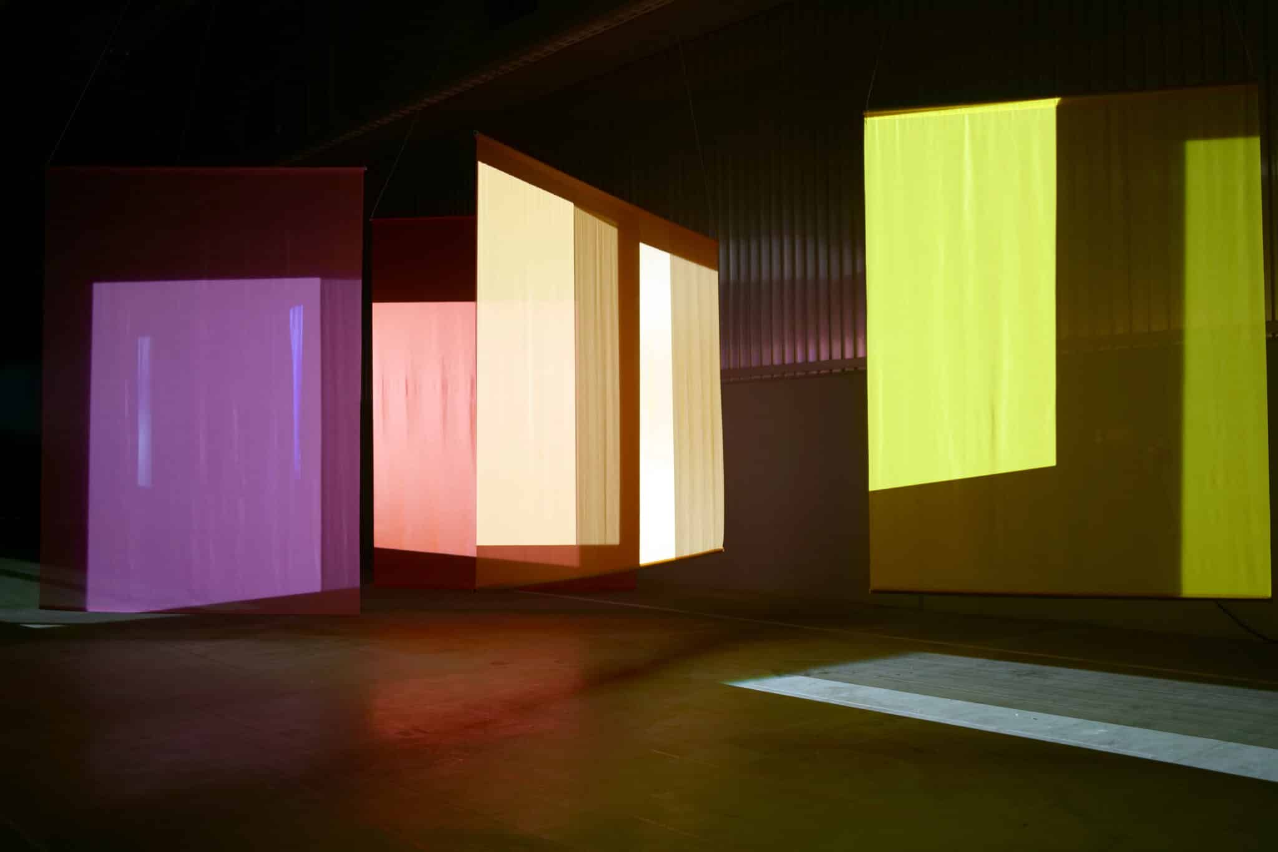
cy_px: 426
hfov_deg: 54.4
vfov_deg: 37.8
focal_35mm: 35
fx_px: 1242
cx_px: 639
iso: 1600
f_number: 1.8
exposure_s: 1/160
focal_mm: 35
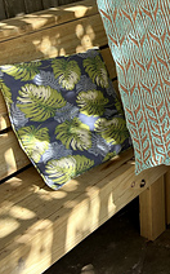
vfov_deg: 30.8
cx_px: 226
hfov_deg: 18.5
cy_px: 57
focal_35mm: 65
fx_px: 483
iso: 50
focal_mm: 5.7
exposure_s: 1/484
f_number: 1.5
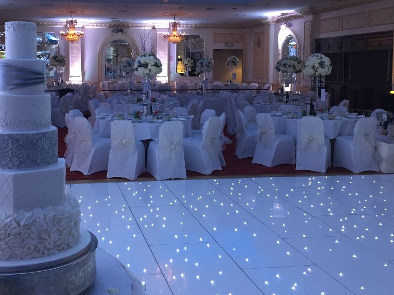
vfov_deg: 32.6
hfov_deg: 42.6
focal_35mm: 44
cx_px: 145
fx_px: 501
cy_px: 100
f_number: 2.2
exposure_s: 1/33
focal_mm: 4.15
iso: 125
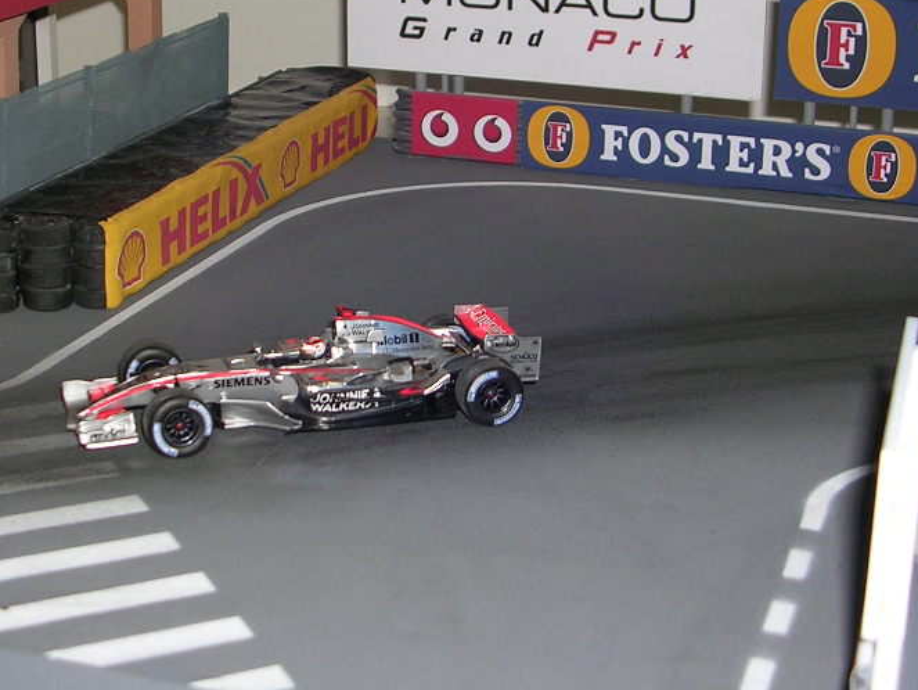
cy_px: 224
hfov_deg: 27.3
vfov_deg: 20.7
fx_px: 1884
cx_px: 353
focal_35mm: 71
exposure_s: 1/60.1
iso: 50
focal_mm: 7.1
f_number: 3
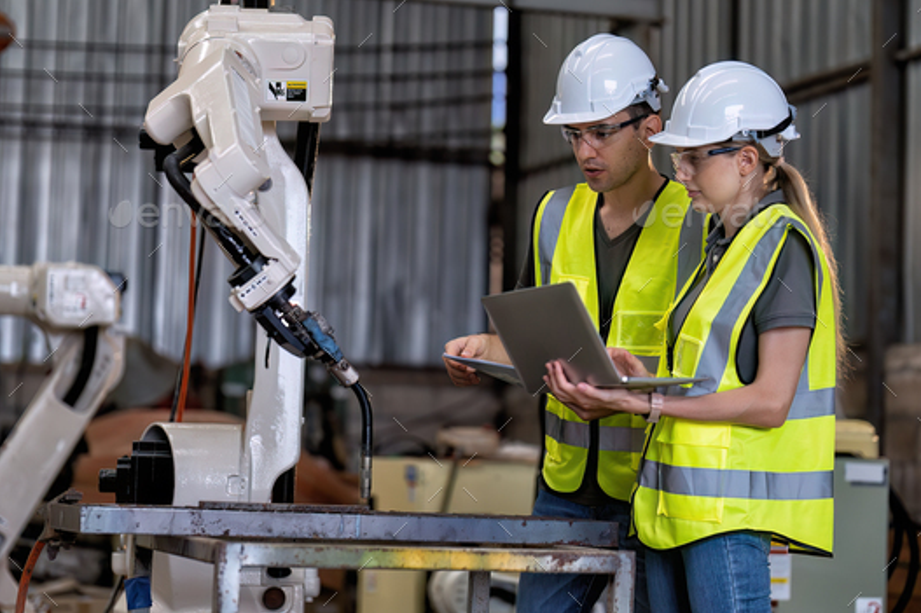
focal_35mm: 84
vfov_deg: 16.3
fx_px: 2148
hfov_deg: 24.2
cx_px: 444
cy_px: 296
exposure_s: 1/640
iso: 100
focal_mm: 50
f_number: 1.2
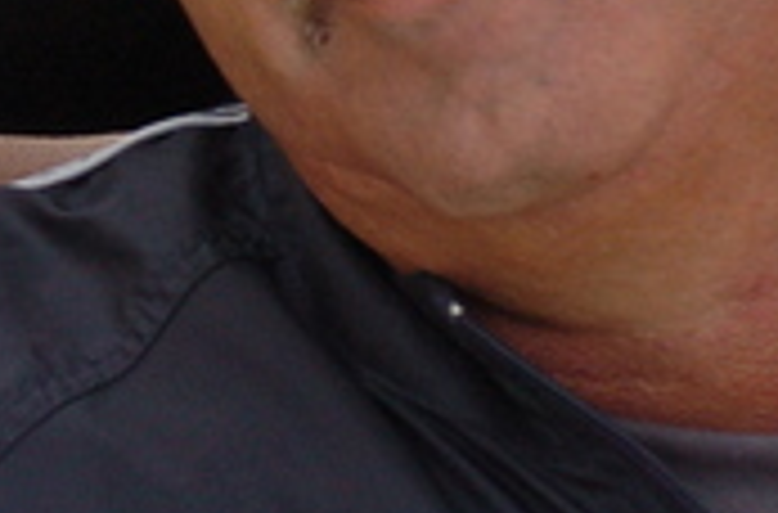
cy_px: -387
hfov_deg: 3.9
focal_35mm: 521
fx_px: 11225
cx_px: -594
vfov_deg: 2.6
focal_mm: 75
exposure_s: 1/800
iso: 400
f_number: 5.3
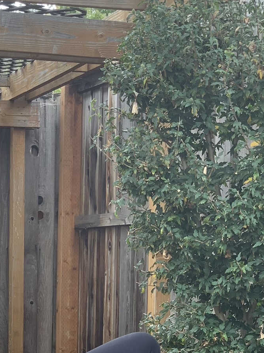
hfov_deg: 12.3
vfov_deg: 16.4
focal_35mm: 119
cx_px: 23
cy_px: 284
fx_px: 1210
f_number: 2.4
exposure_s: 1/122
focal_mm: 6
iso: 16
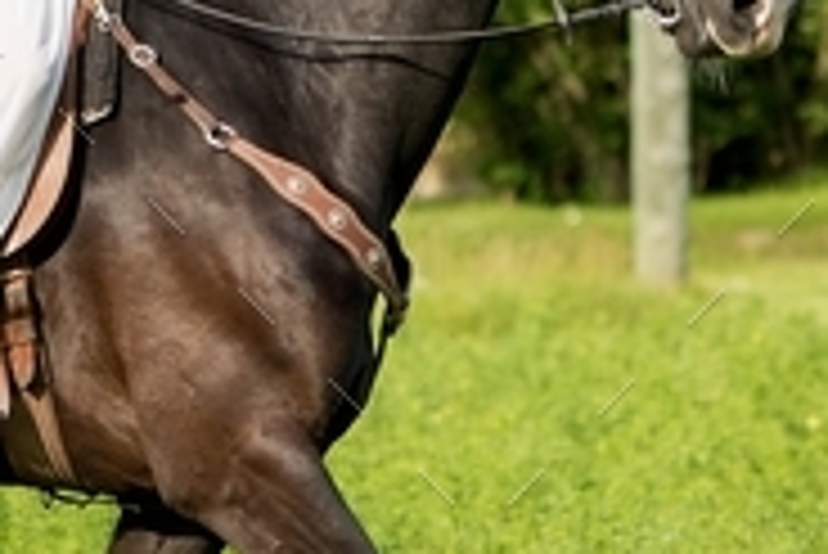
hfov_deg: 6.1
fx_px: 7757
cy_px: 68
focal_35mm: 337
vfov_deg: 4.1
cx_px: 459
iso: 100
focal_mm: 105
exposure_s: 1/1250
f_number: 2.8
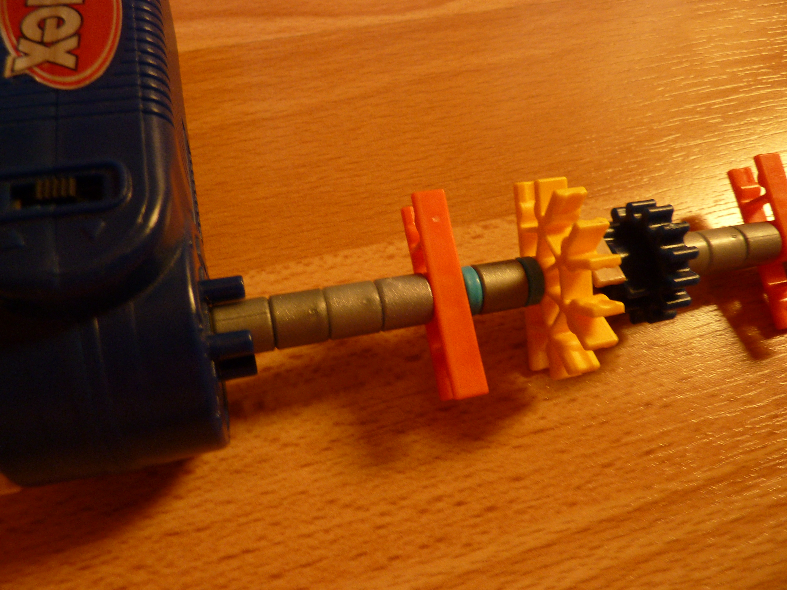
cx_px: 394
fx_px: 568
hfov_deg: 69.4
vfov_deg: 54.9
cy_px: 295
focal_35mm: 25
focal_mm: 4.1
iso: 200
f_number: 3.3
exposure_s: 1/30
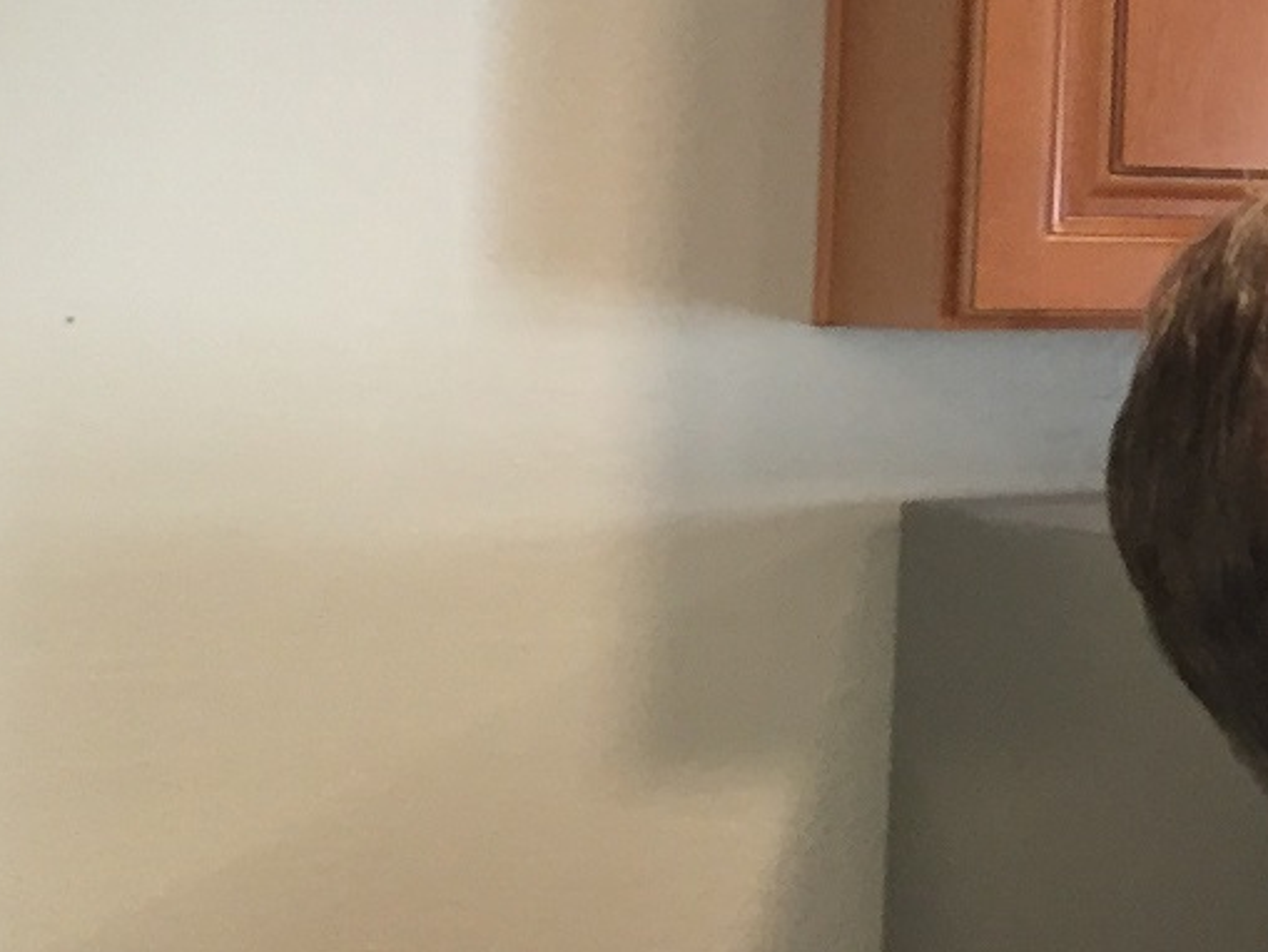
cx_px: 1973
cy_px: -32
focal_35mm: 93
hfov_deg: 18.4
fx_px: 3407
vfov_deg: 15.6
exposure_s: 1/30
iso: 100
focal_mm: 4.15
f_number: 2.2
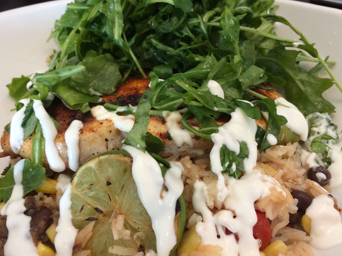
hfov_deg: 50.1
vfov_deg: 38.6
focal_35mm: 37
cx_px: 162
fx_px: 366
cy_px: 116
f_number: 2.2
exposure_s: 1/30
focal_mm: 4.15
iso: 100
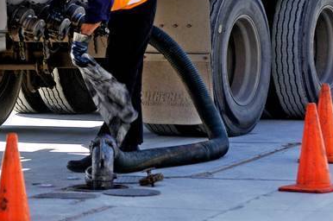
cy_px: 28
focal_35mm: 282
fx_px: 2604
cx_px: 76
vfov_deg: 4.9
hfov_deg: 7.3
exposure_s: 1/320
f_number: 4.8
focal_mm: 100
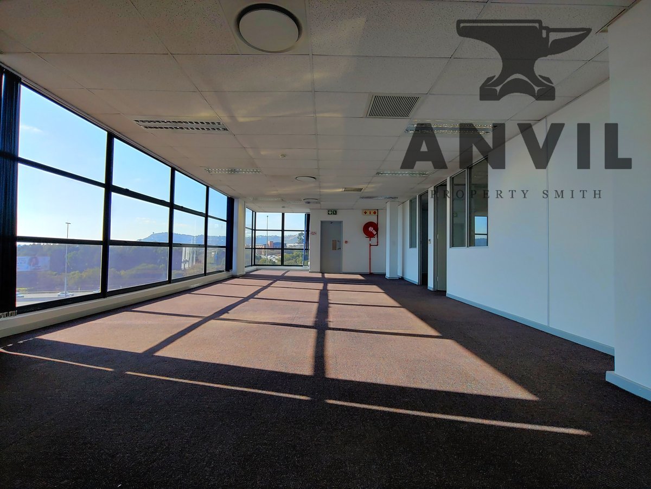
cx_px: 326
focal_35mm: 16
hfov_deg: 94.5
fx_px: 301
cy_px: 244
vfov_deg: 78.1
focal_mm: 2.18
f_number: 1.9
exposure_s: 1/126
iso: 50
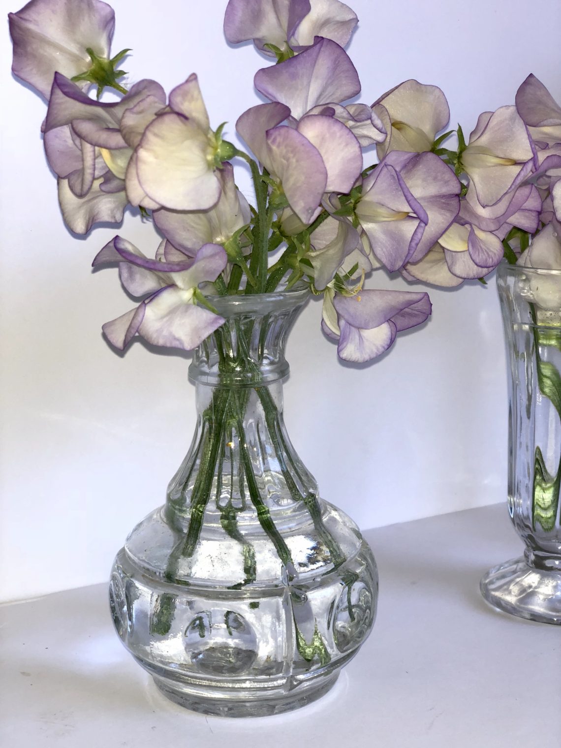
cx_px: 280
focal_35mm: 52
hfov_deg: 28.0
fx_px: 1124
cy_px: 374
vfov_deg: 36.8
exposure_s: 1/60
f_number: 2.4
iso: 16
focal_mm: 6
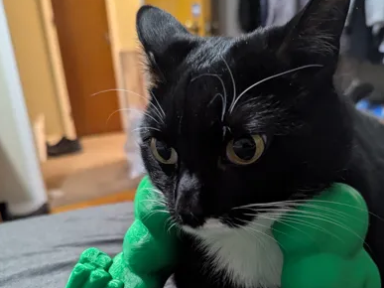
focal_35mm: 33
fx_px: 366
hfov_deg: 55.4
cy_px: 229
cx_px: 194
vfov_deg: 41.2
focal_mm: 6.81
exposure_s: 1/24
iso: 1006
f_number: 1.85
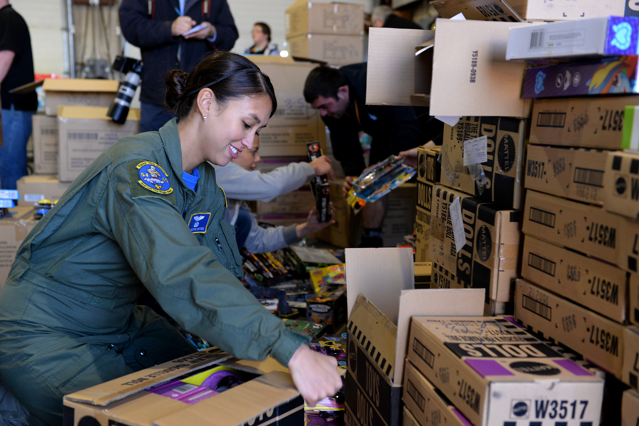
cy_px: 213
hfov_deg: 41.1
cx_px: 320
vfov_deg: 28.1
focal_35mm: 48
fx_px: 852
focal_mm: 48
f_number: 4
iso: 1000
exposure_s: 1/160
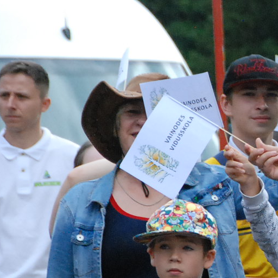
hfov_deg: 2.8
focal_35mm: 628
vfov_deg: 2.8
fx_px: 5706
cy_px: 222
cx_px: 501
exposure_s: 1/1000
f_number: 8
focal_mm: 130
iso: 1600
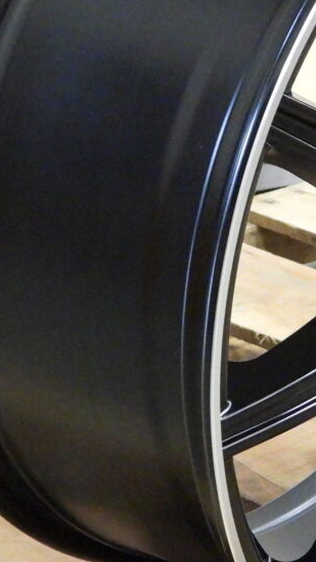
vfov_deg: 15.0
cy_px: 323
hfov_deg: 8.4
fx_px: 2132
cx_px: 316
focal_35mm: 143
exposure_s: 1/30
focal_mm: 8.5
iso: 1600
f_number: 3.2
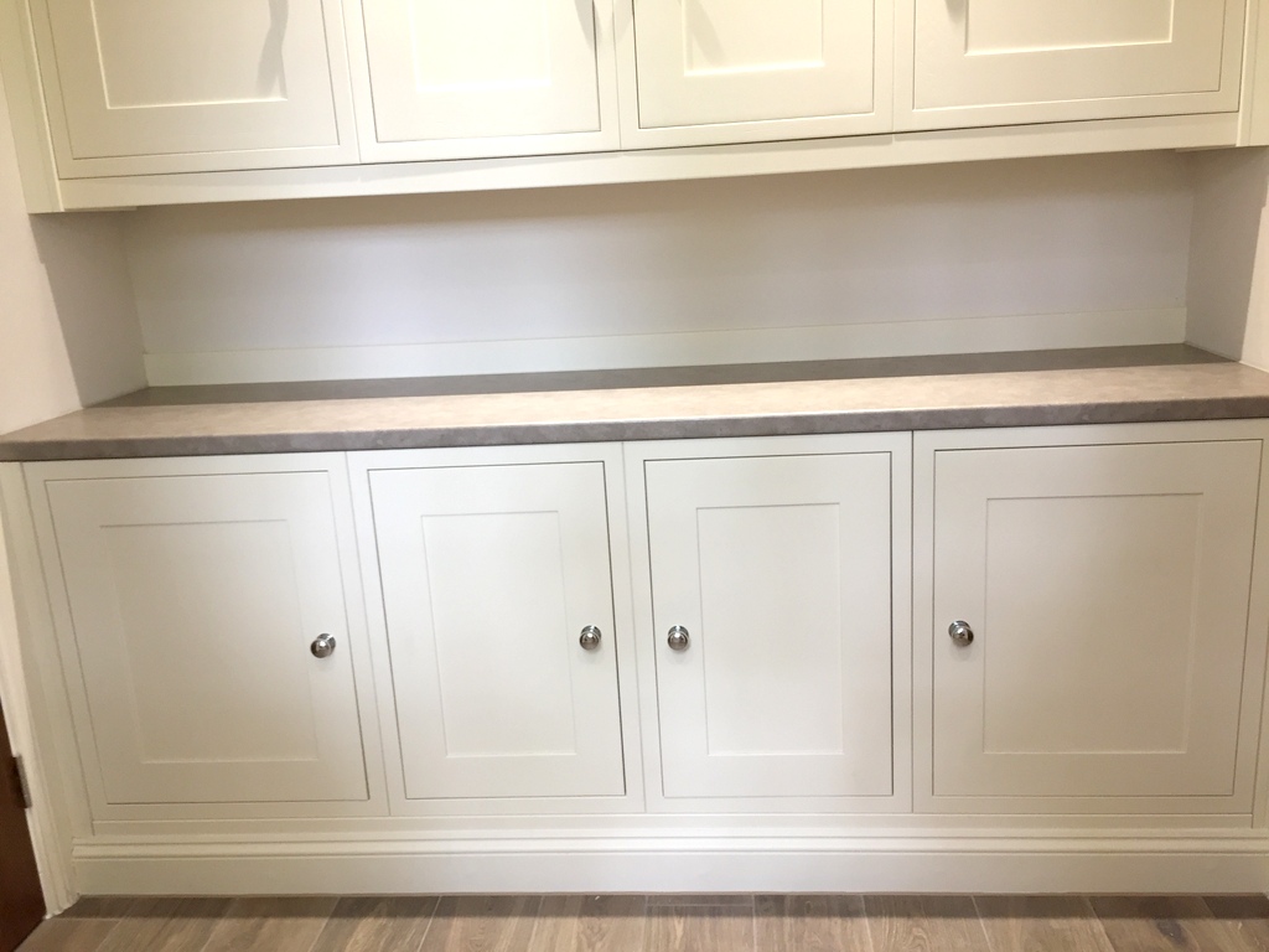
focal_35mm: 29
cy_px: 476
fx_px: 1063
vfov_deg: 48.2
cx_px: 634
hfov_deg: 61.7
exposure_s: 1/33
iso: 80
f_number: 2.2
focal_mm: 4.15
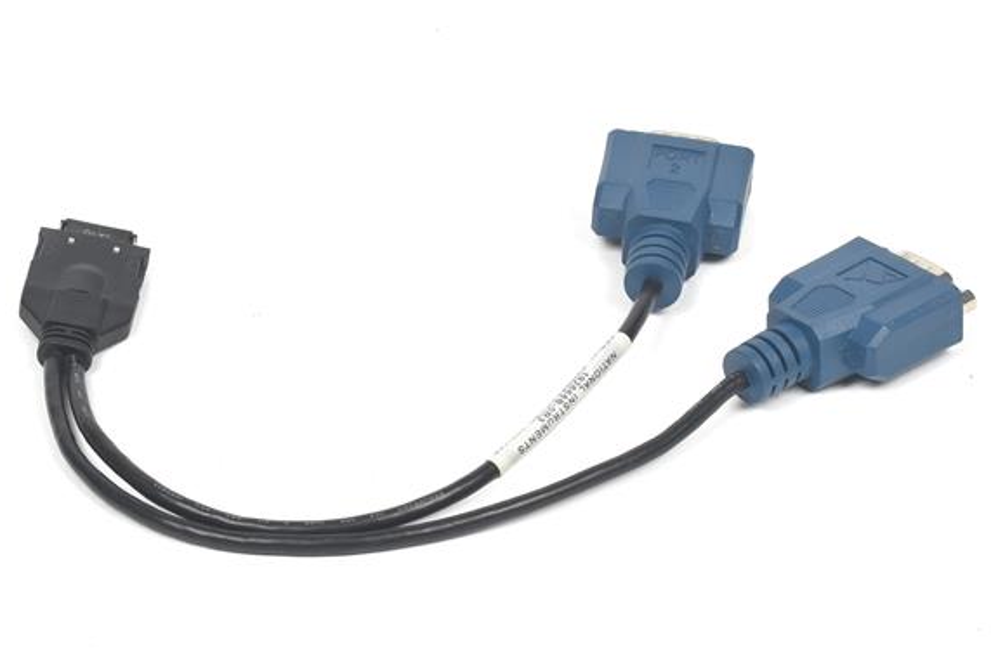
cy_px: 345
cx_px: 498
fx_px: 2256
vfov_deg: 16.6
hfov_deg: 24.8
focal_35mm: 82
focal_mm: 52
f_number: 10
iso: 125
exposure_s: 1/200
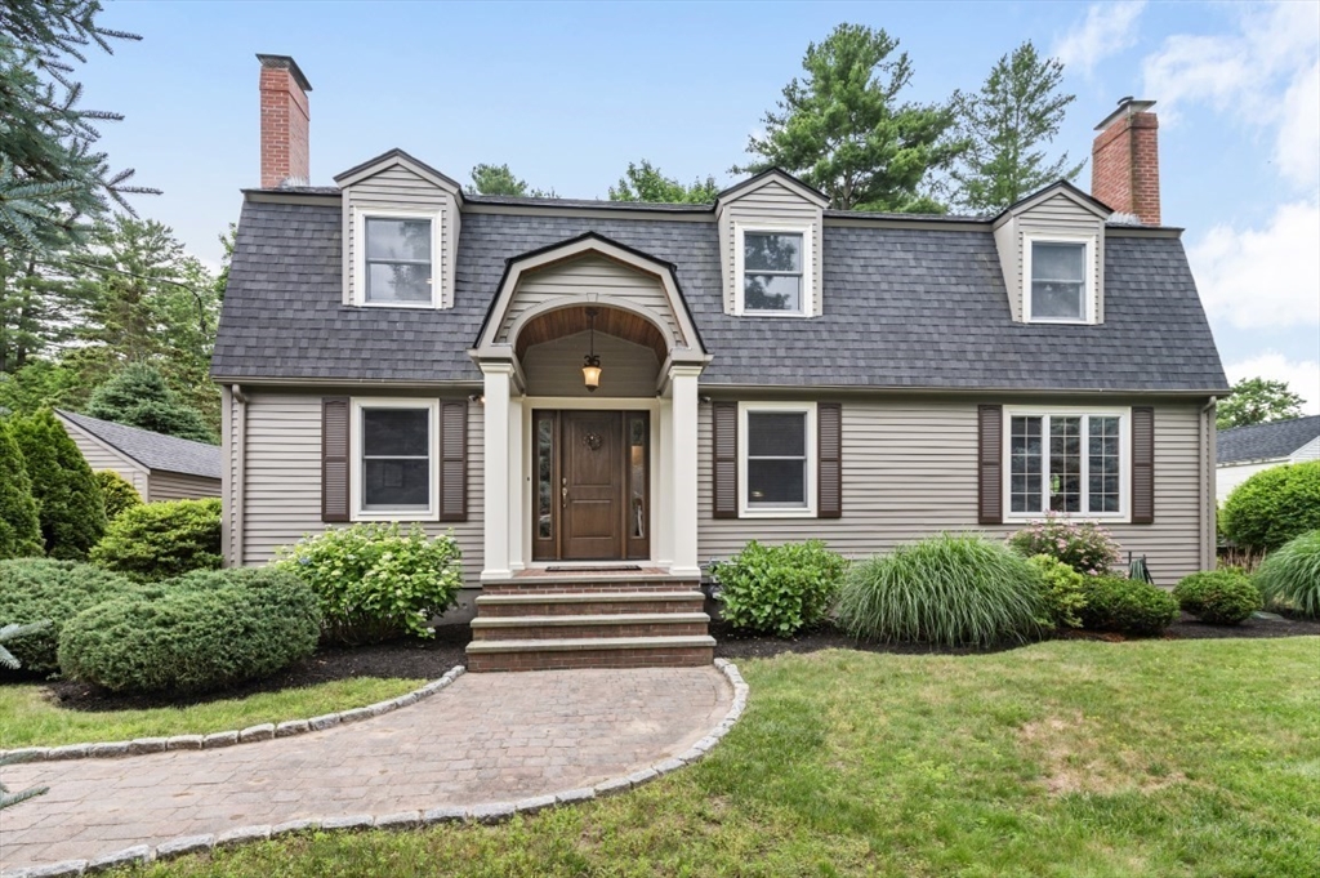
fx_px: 659
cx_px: 660
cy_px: 439
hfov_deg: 90.0
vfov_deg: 67.3
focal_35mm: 18
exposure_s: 1/200
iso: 200
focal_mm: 18
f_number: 8
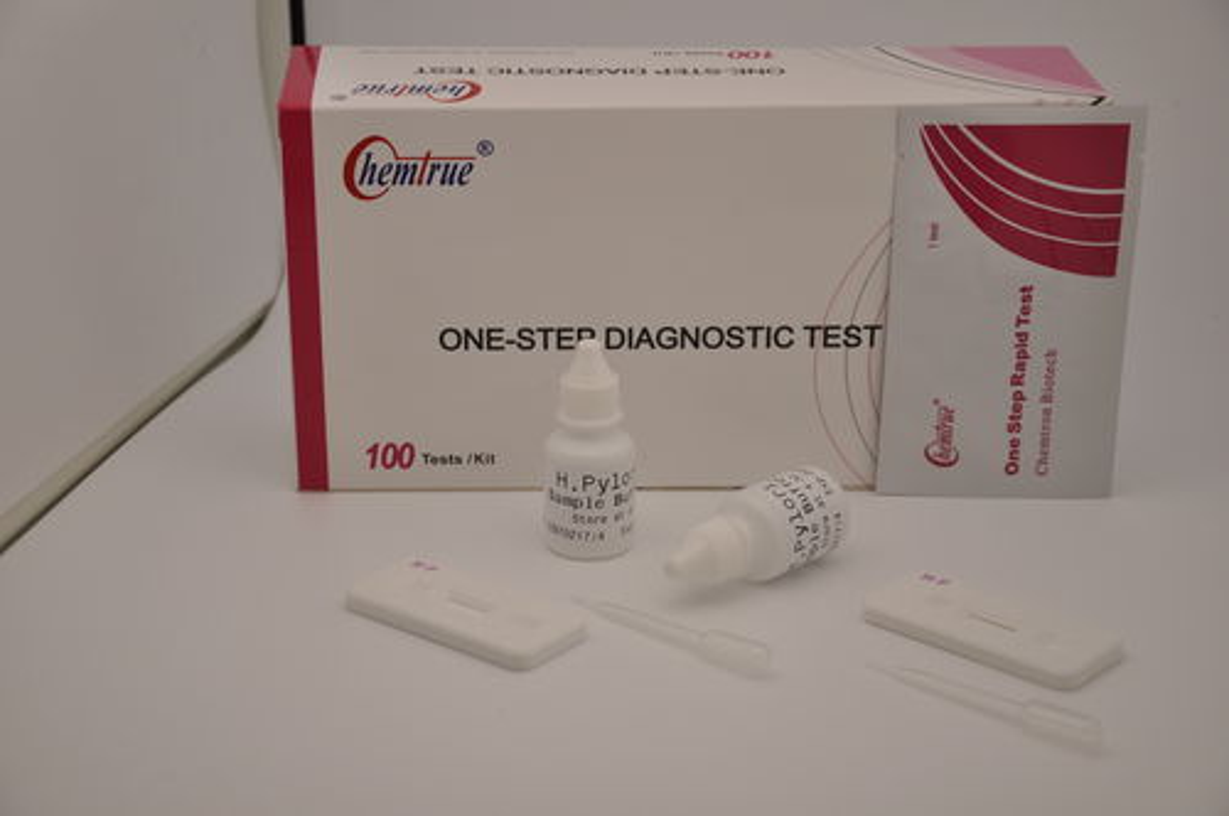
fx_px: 2659
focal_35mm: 78
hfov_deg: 26.0
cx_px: 614
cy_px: 408
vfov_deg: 17.4
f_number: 5.6
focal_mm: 52
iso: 200
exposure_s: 1/60
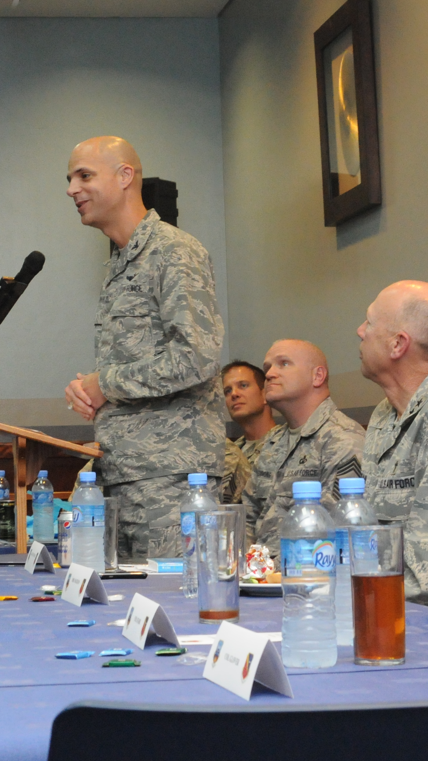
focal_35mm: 86
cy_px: 303
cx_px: 63
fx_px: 1736
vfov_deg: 24.7
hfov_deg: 14.0
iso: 2000
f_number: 7.1
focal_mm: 28
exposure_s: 1/60
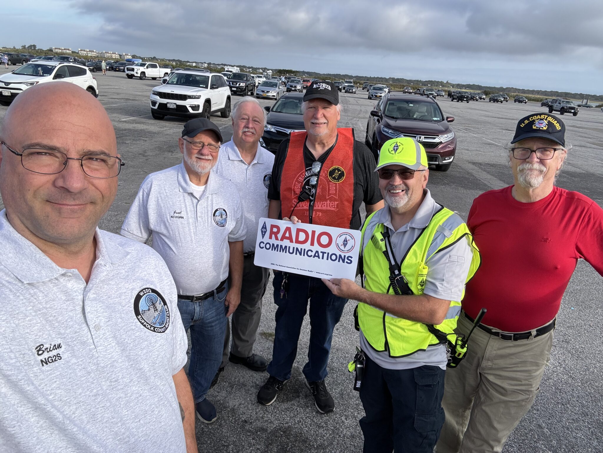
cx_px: 302
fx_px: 401
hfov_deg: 73.9
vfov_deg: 58.9
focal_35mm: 23
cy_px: 226
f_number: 1.9
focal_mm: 2.69
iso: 25
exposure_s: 1/806
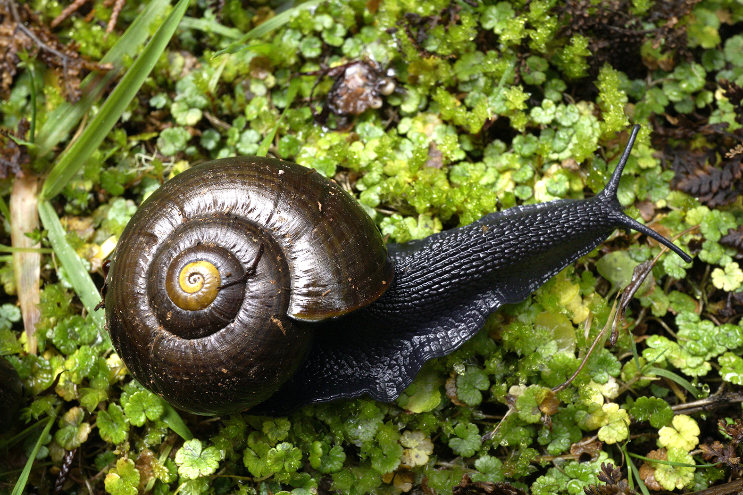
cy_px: 248
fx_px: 929
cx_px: 372
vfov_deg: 29.9
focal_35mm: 45
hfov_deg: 43.6
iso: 800
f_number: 22
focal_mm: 30
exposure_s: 1/80
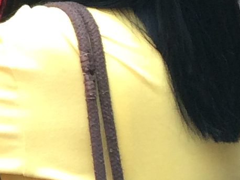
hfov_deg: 7.8
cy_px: -284
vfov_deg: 6.5
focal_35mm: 214
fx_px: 1483
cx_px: -528
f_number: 2.2
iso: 64
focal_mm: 4.12
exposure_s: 1/120
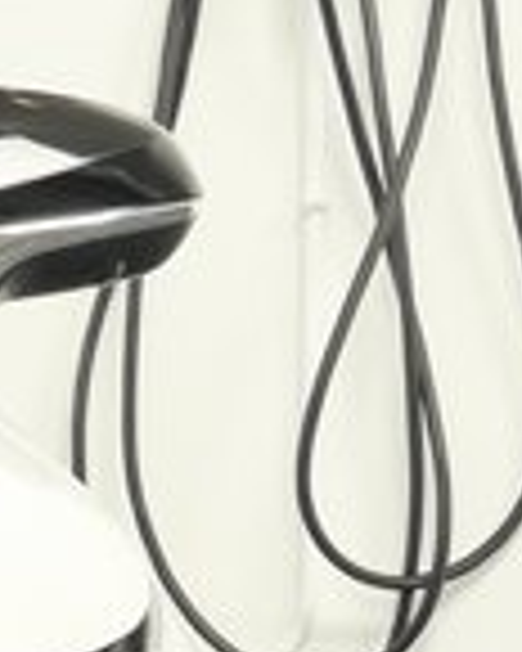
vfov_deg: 4.4
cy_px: 890
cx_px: -1300
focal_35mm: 441
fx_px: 8516
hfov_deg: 3.4
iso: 250
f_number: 5.6
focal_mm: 32
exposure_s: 1/200
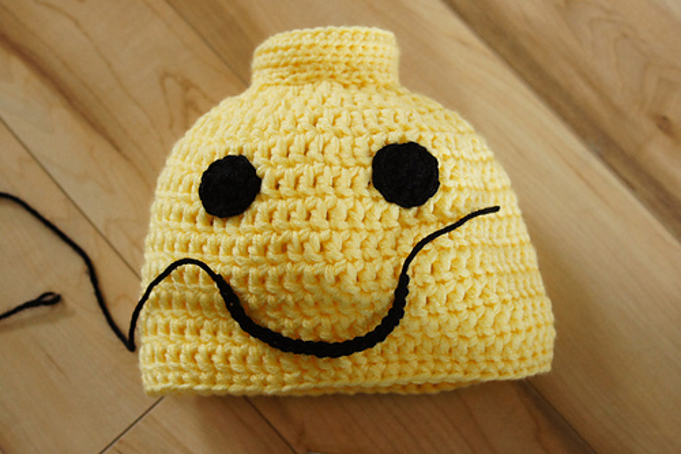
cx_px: 340
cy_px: 227
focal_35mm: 52
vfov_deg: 25.7
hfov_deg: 37.9
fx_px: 993
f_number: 3.2
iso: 1600
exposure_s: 1/160
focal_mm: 35
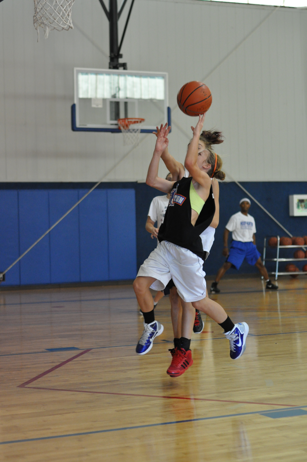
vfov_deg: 27.0
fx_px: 962
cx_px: 154
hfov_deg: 18.1
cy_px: 231
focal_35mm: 75
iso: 1600
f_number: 2.5
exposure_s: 1/640
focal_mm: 50
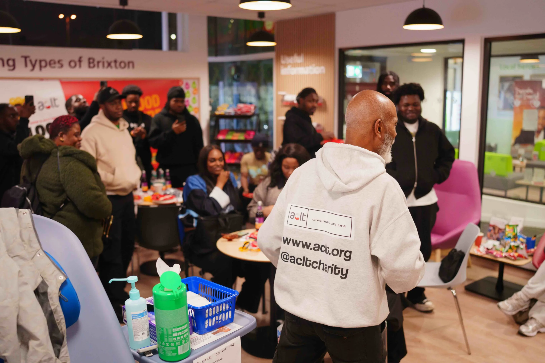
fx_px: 530
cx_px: 272
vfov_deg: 37.9
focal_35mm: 35
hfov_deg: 54.4
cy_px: 182
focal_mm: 35
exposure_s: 1/250
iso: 1250
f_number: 2.2
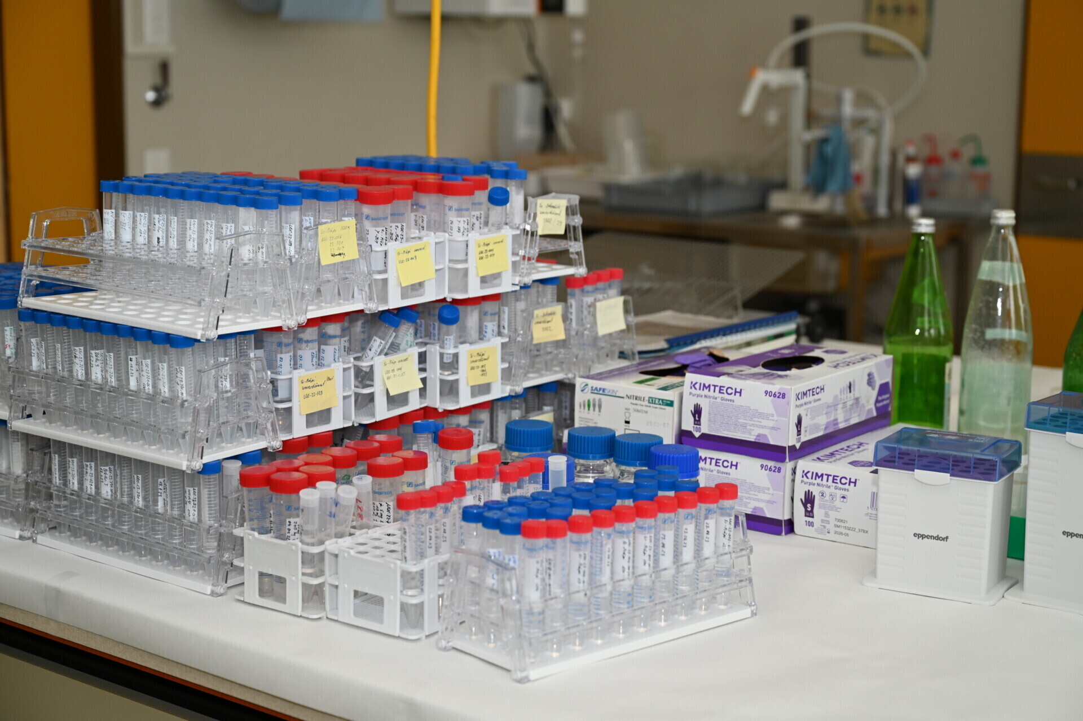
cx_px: 542
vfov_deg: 23.3
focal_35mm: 58
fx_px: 1743
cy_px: 360
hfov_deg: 34.5
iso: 360
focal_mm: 58
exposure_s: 1/60
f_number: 4
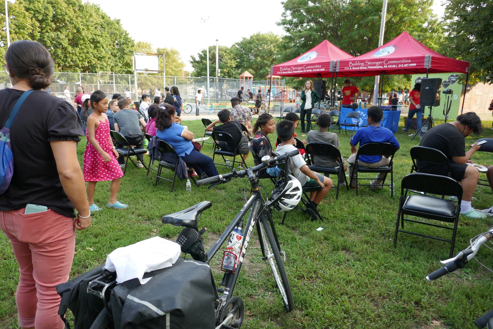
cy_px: 164
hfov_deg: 71.5
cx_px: 246
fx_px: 342
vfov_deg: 51.3
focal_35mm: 25
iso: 125
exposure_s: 1/125
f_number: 2.8
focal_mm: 9.1
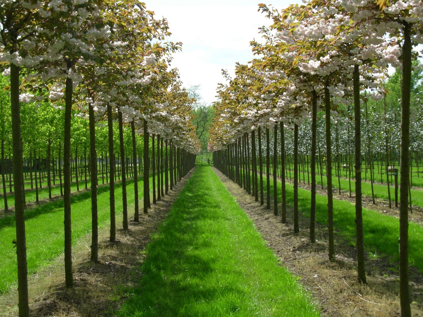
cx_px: 212
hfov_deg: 30.3
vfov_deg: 22.9
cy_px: 158
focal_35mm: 64
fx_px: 782
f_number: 3.4
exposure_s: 1/664
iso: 50
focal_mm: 10.5
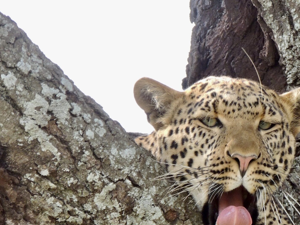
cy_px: 170
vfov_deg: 1.8
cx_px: 253
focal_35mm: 849
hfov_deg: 2.3
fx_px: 7358
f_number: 4.9
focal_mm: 83.8
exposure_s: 1/200
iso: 400
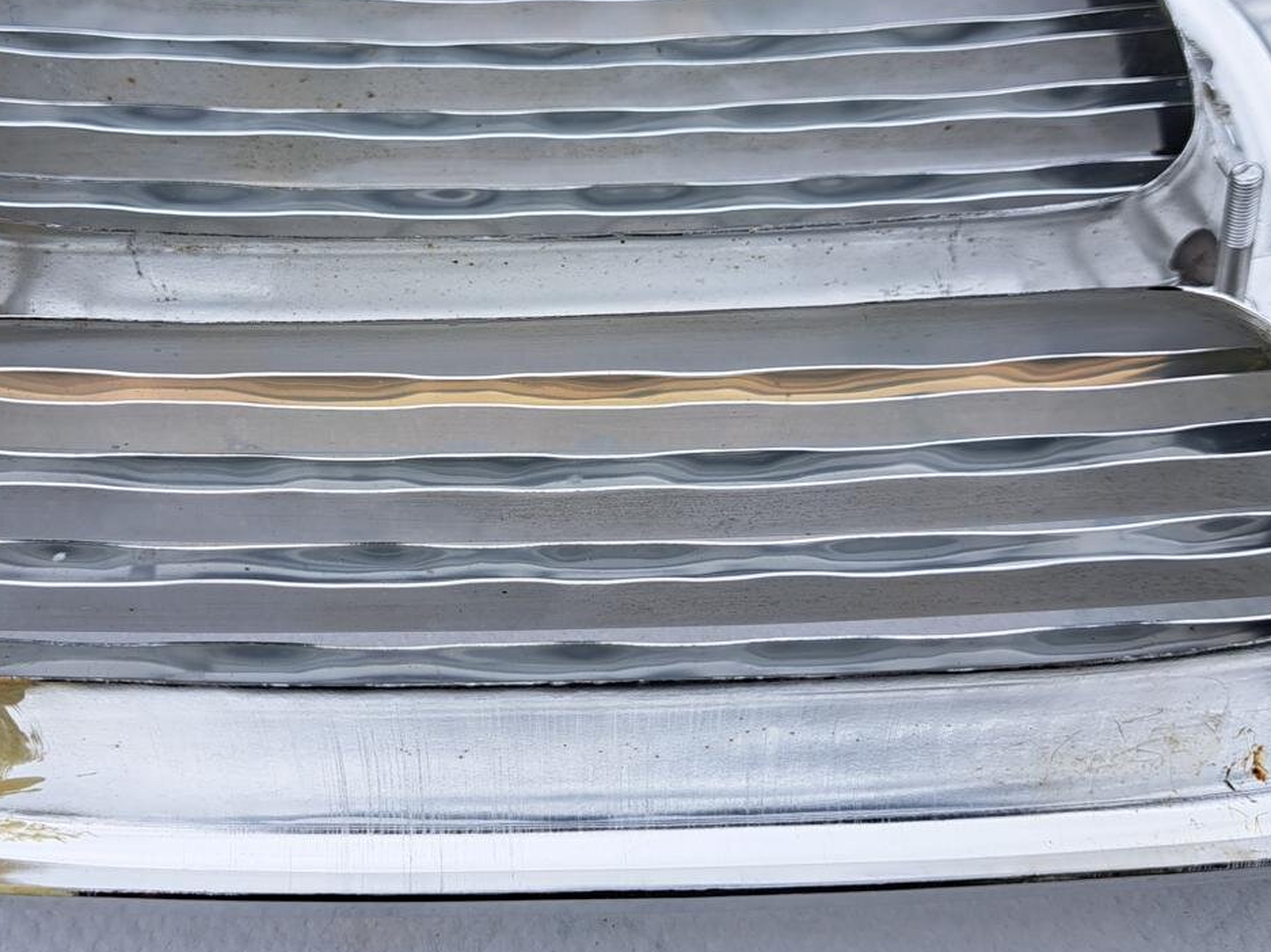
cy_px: 343
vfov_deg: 34.9
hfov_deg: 45.5
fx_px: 1505
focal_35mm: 41
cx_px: 487
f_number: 1.8
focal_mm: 5.23
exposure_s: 1/292
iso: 50
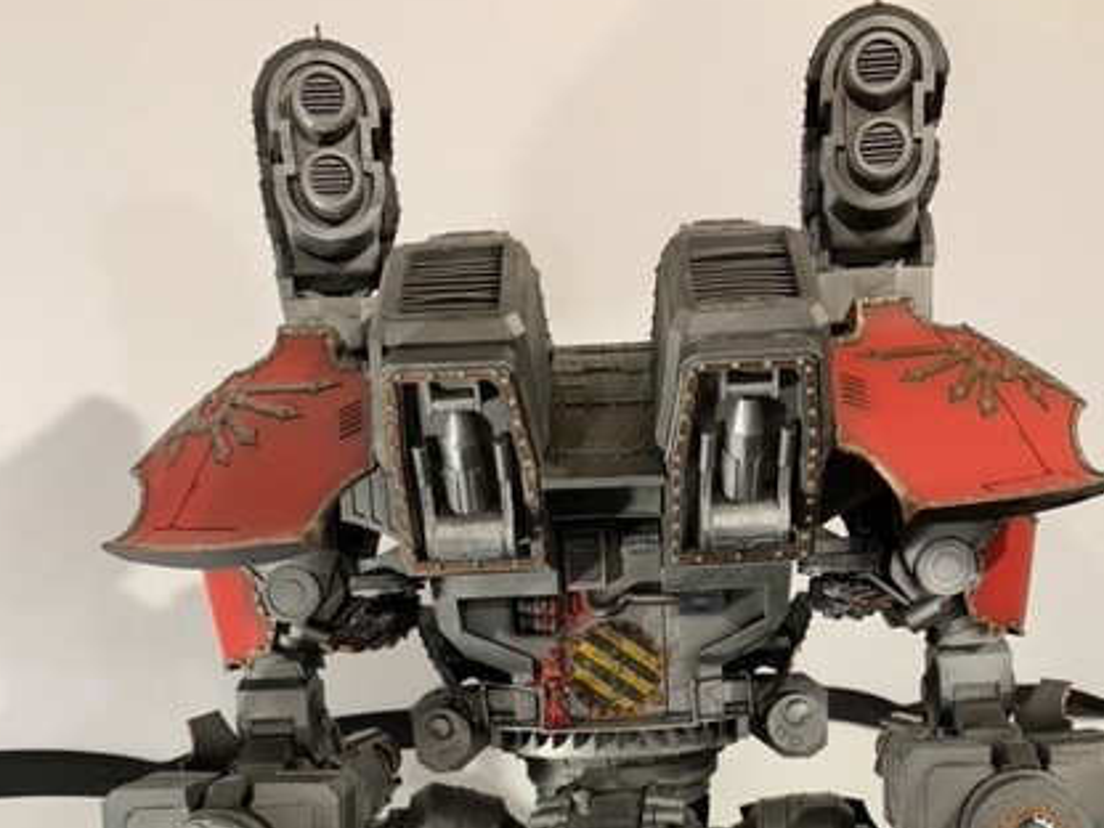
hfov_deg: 46.8
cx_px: 594
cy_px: 764
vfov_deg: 33.8
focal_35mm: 40
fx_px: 1276
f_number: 1.8
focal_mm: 4.25
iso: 125
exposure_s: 1/60
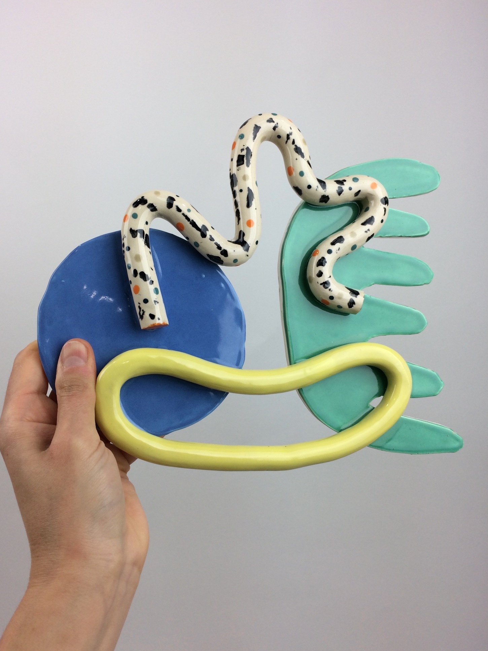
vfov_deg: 60.0
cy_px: 323
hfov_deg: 46.8
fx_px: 564
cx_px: 242
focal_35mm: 30
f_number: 2.2
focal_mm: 4.15
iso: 32
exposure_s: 1/144
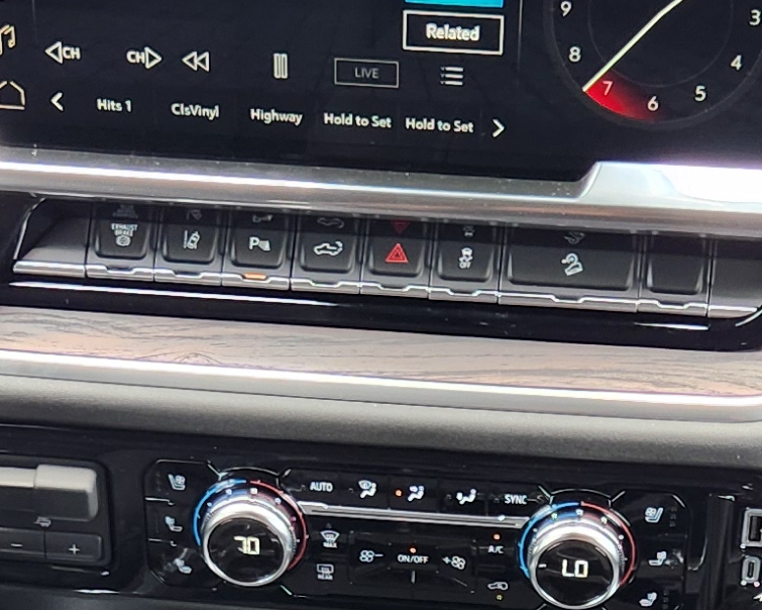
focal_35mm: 119
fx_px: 2684
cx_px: 405
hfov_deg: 16.2
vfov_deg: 12.2
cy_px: 1000
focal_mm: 5.4
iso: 80
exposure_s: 1/180
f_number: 1.8
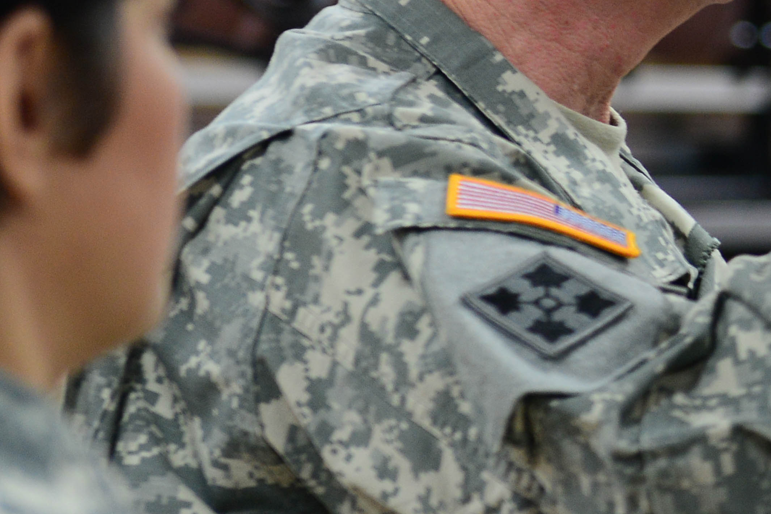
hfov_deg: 8.9
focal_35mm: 228
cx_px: 920
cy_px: 119
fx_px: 4884
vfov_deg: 6.0
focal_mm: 66
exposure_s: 1/100
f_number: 4
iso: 640
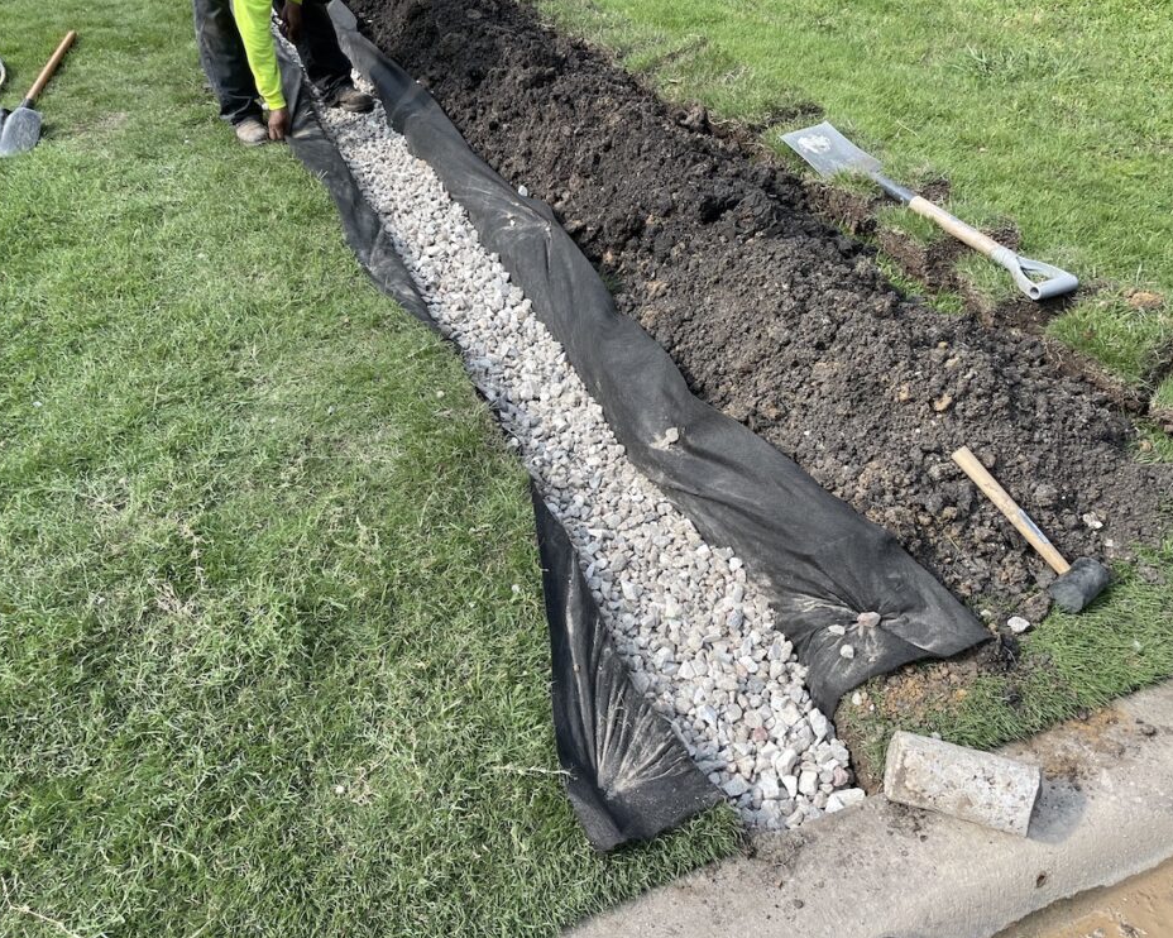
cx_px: 552
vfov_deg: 51.5
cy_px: 463
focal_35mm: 28
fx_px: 972
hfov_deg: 62.2
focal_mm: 4.2
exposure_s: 1/972
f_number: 1.6
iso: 32
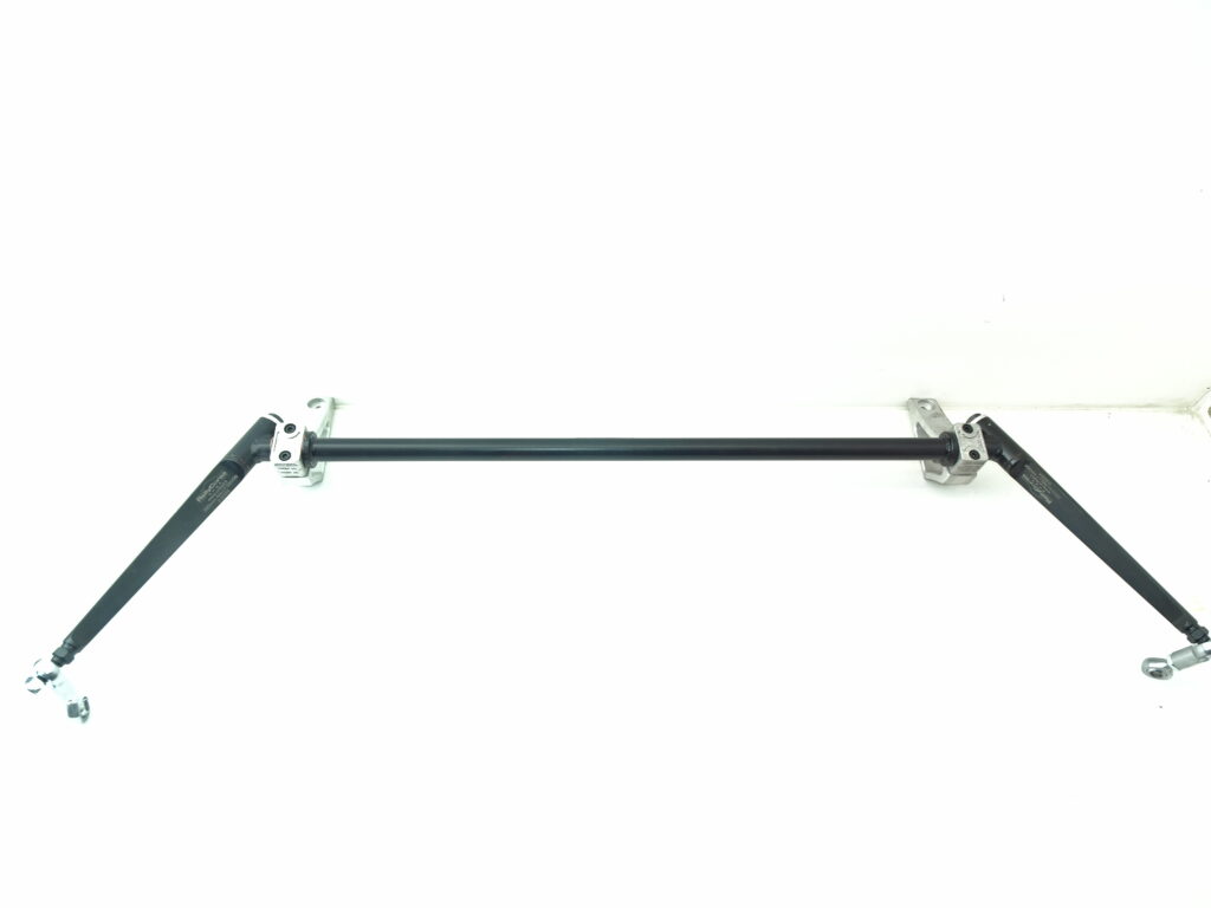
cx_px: 606
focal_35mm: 24
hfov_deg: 71.6
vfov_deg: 56.8
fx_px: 840
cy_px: 454
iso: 80
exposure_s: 1/60
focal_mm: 4.1
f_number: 3.5
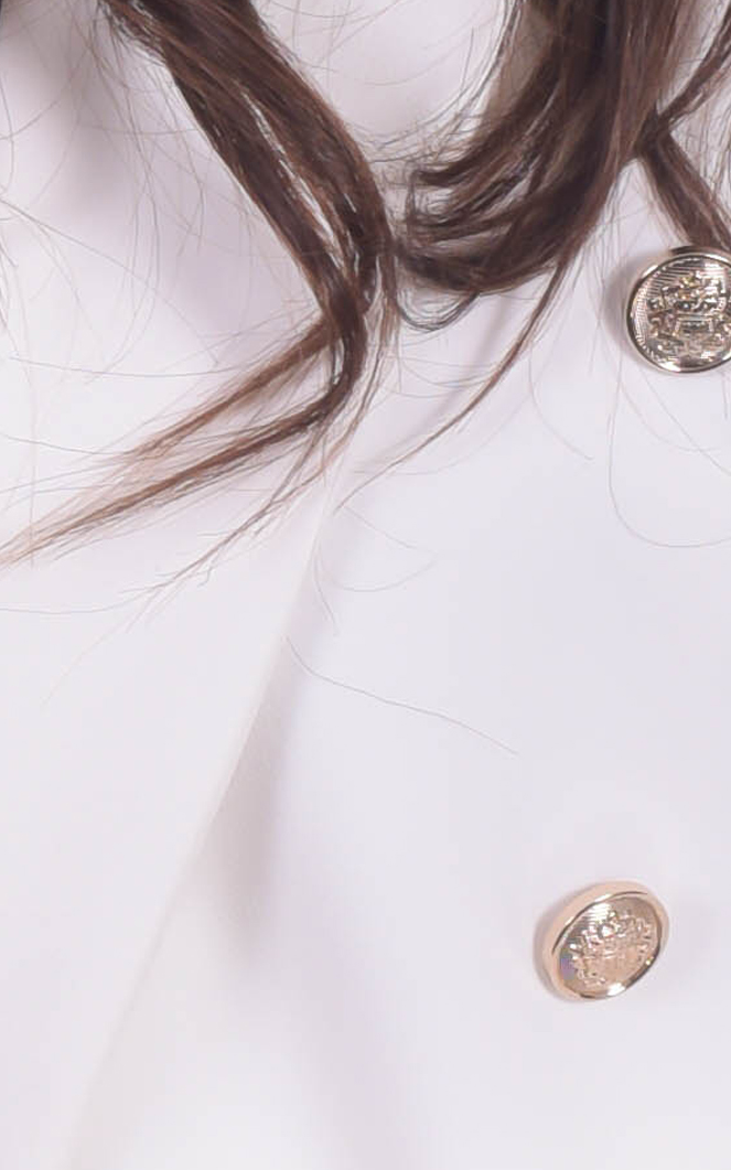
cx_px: 40
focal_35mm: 289
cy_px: 73
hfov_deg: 4.5
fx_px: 9213
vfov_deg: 7.2
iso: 100
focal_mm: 50
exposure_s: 1/200
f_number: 9
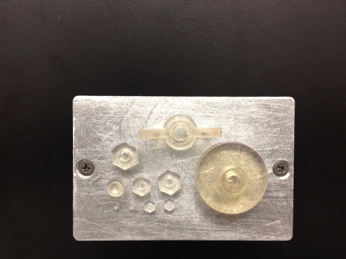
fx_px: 400
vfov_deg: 35.9
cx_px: 181
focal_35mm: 40
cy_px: 142
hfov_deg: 46.8
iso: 250
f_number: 2.4
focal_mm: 4.28
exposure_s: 1/20
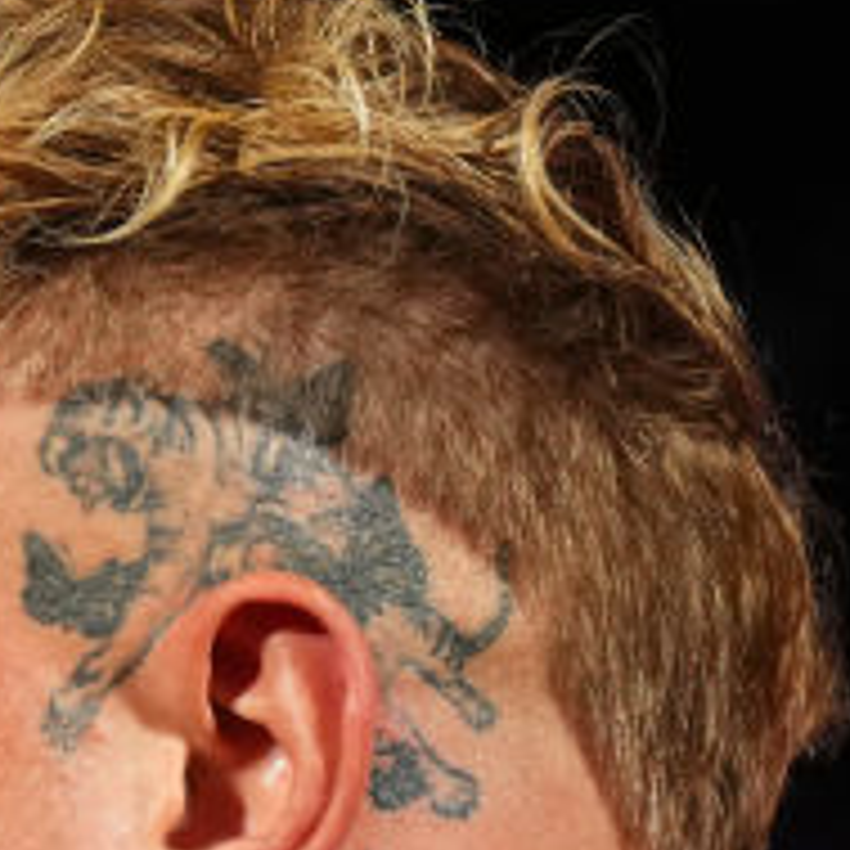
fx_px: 17946
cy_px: 1396
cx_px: -1183
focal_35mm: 646
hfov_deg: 2.7
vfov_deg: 2.7
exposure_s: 1/500
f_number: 2.8
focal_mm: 140
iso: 1600
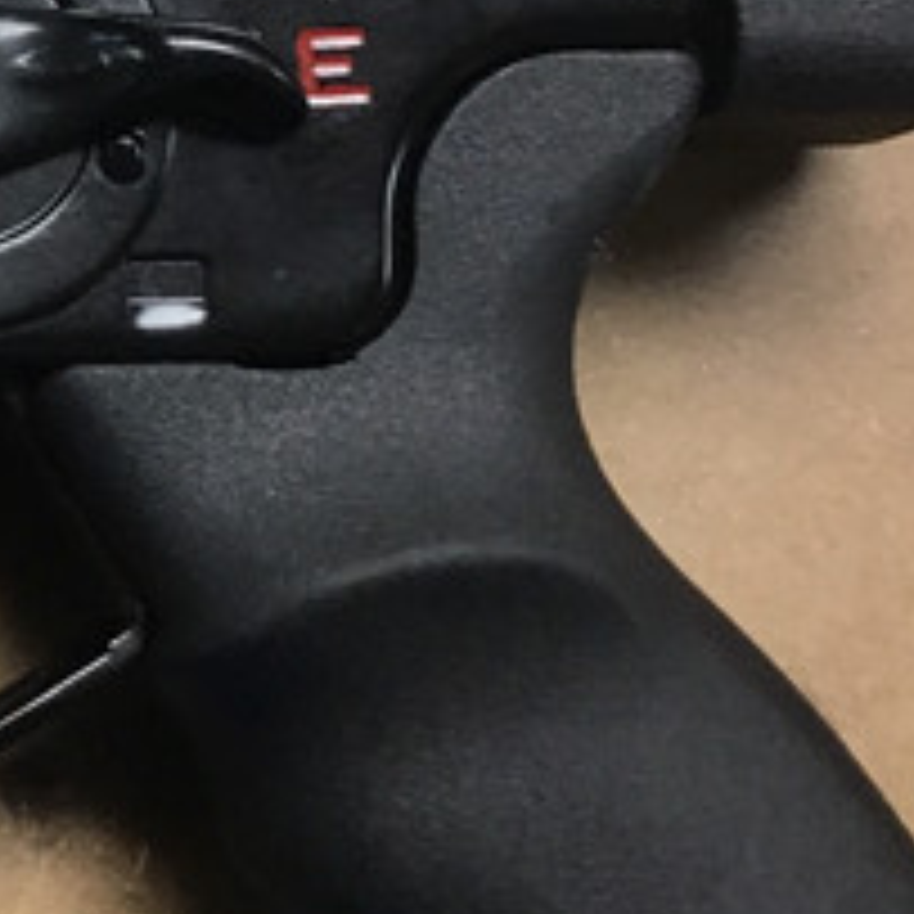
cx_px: -858
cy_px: -315
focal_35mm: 135
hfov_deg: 11.7
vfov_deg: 12.5
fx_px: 4033
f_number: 2.2
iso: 80
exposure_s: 1/30
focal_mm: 4.15
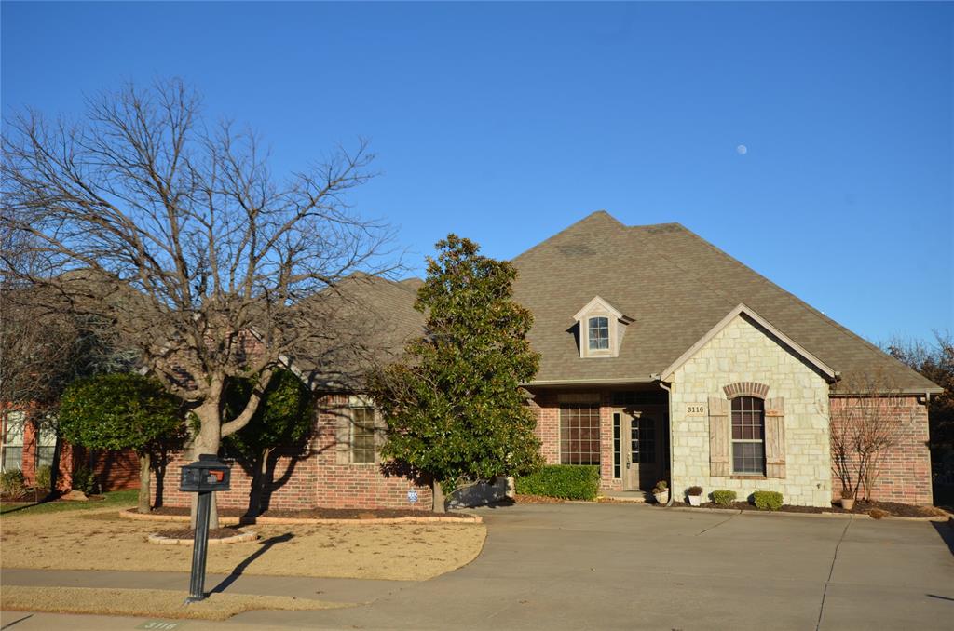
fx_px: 952
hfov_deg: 53.2
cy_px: 316
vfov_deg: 36.7
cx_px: 477
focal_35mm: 36
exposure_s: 1/250
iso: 100
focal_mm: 24
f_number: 8
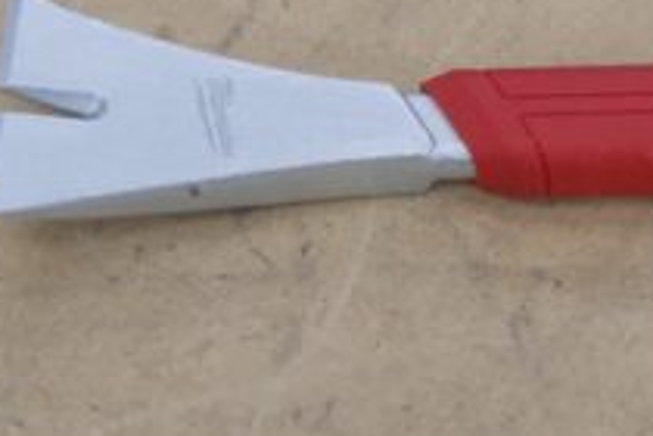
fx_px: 2702
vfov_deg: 9.1
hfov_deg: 13.6
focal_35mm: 149
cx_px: 630
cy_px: -37
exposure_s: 1/60
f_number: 4.1
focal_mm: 24
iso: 400
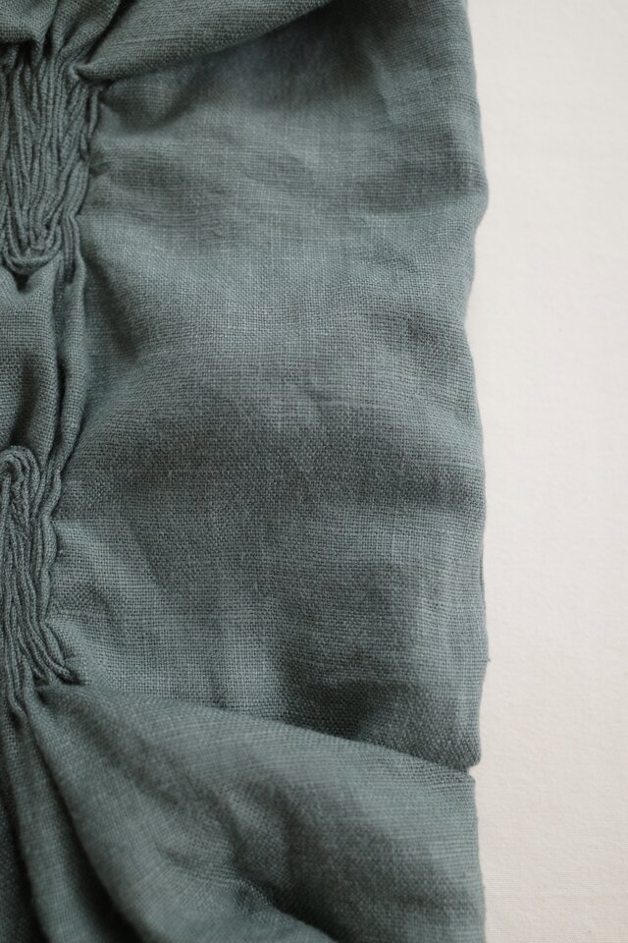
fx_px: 733
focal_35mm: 28
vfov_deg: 65.5
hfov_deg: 46.4
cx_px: 314
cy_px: 472
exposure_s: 1/30
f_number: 2.8
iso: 500
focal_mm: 18.3
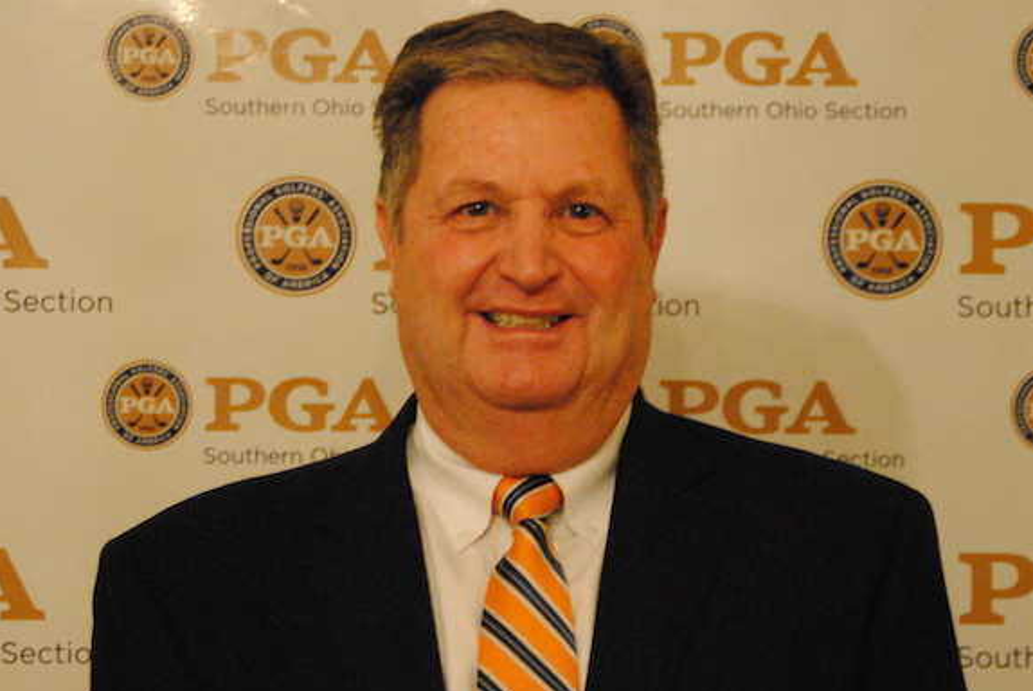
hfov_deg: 11.2
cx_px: 464
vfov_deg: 7.5
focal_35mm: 183
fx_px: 5256
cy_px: 354
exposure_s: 1/30
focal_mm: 70
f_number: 4.2
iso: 1600
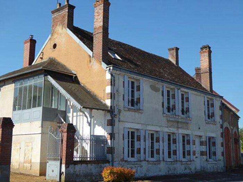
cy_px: 91
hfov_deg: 40.4
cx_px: 122
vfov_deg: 30.9
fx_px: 330
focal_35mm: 47
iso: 100
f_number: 4
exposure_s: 1/640
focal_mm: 8.4
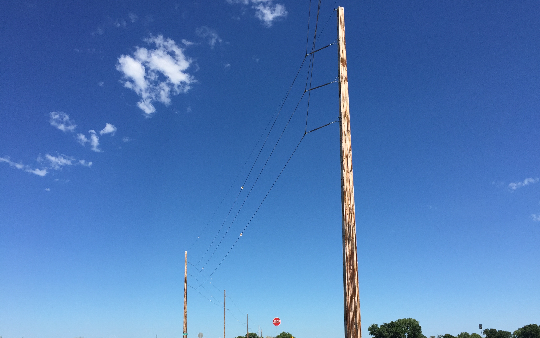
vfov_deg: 40.5
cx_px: 270
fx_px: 456
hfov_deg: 61.2
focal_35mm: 31
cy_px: 195
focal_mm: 4.15
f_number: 2.2
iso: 32
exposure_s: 1/2639
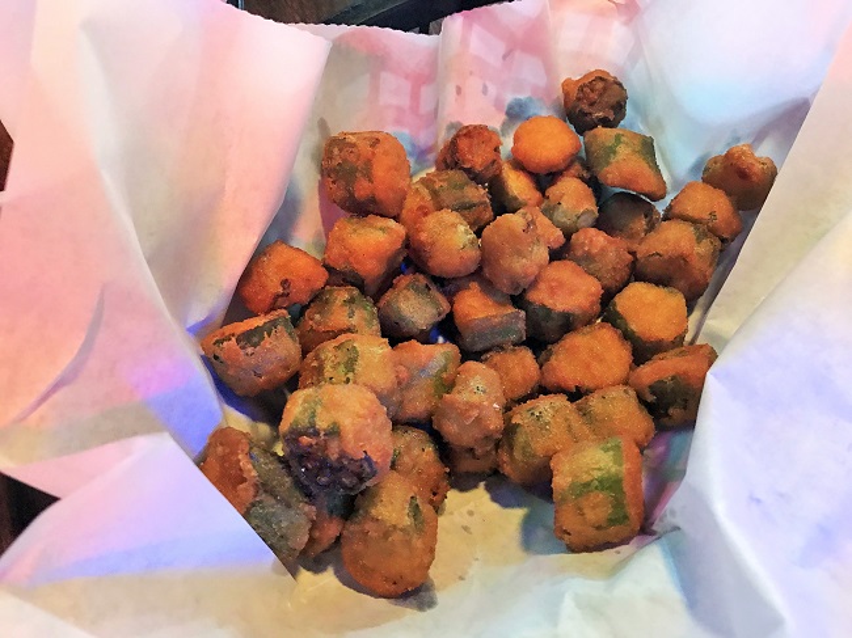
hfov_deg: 63.5
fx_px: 689
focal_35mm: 28
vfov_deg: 49.7
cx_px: 426
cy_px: 319
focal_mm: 3.99
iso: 100
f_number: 1.8
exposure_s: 1/5
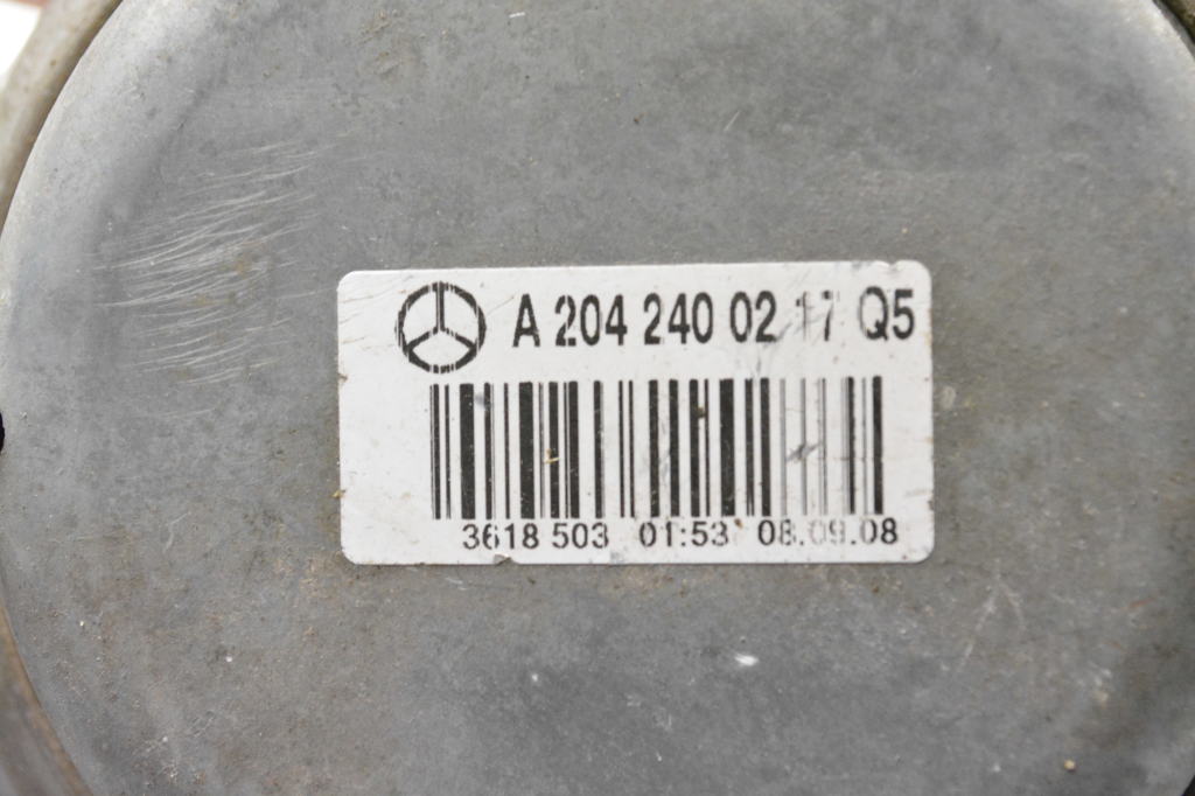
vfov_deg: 20.1
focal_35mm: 68
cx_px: 598
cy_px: 398
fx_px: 2240
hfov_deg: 29.9
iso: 6400
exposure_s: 1/250
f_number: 8
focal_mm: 45
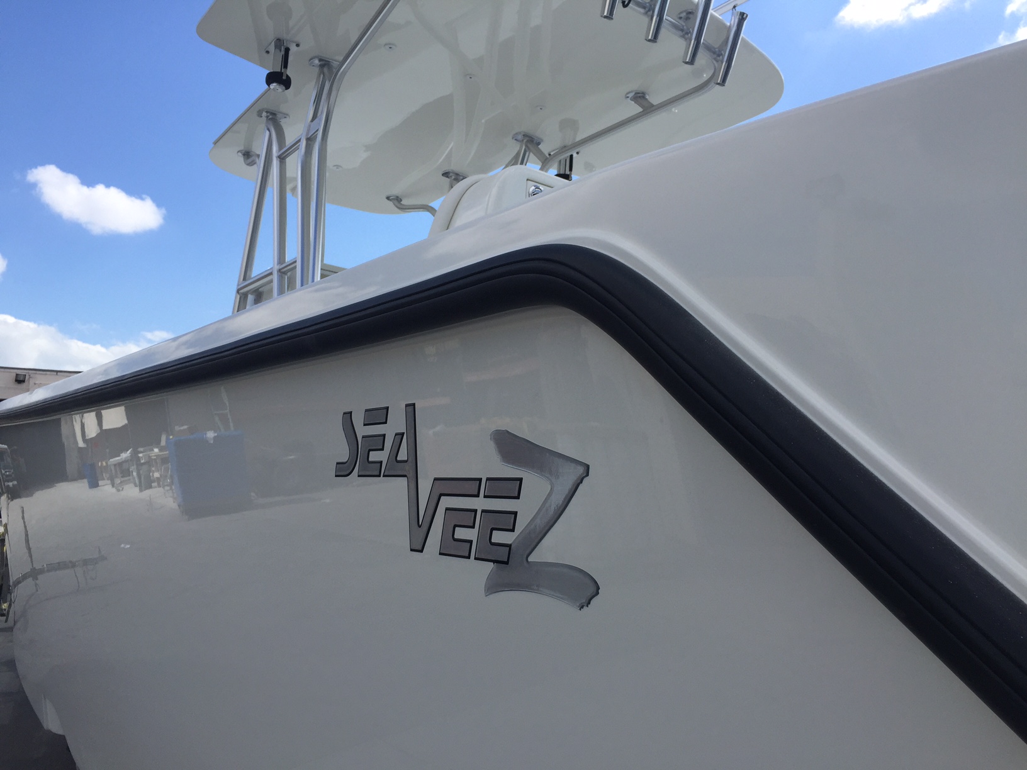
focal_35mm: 29
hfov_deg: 61.7
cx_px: 514
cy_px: 385
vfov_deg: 48.2
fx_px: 860
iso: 32
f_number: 2.2
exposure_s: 1/2475
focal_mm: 4.15
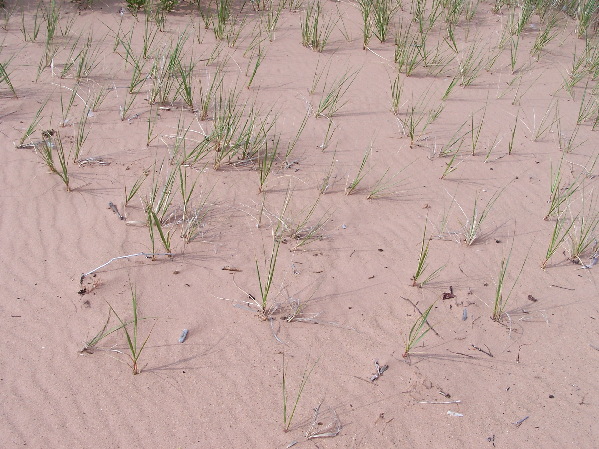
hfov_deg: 39.7
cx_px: 300
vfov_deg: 30.3
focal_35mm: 48
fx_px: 831
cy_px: 224
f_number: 4
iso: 80
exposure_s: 1/800
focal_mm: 8
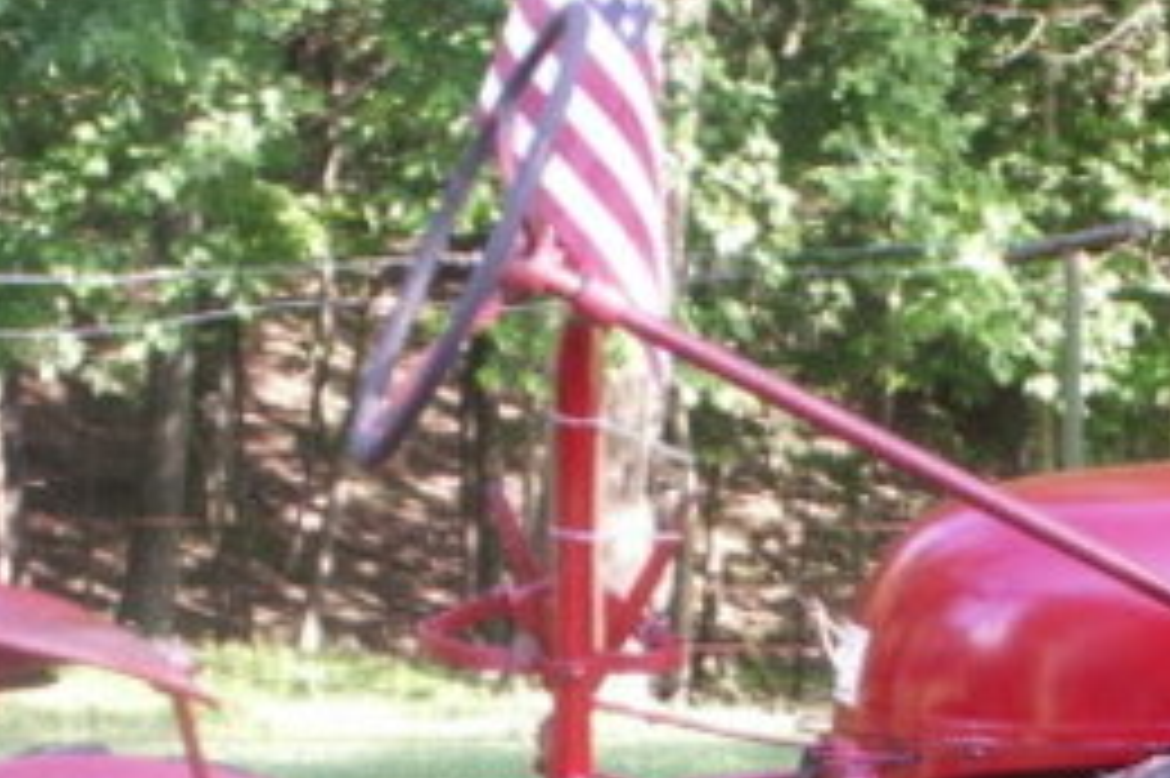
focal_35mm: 124
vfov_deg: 10.7
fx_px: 4027
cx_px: 1084
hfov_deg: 16.3
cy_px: 1133
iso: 50
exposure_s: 1/40
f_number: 2.8
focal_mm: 7.5
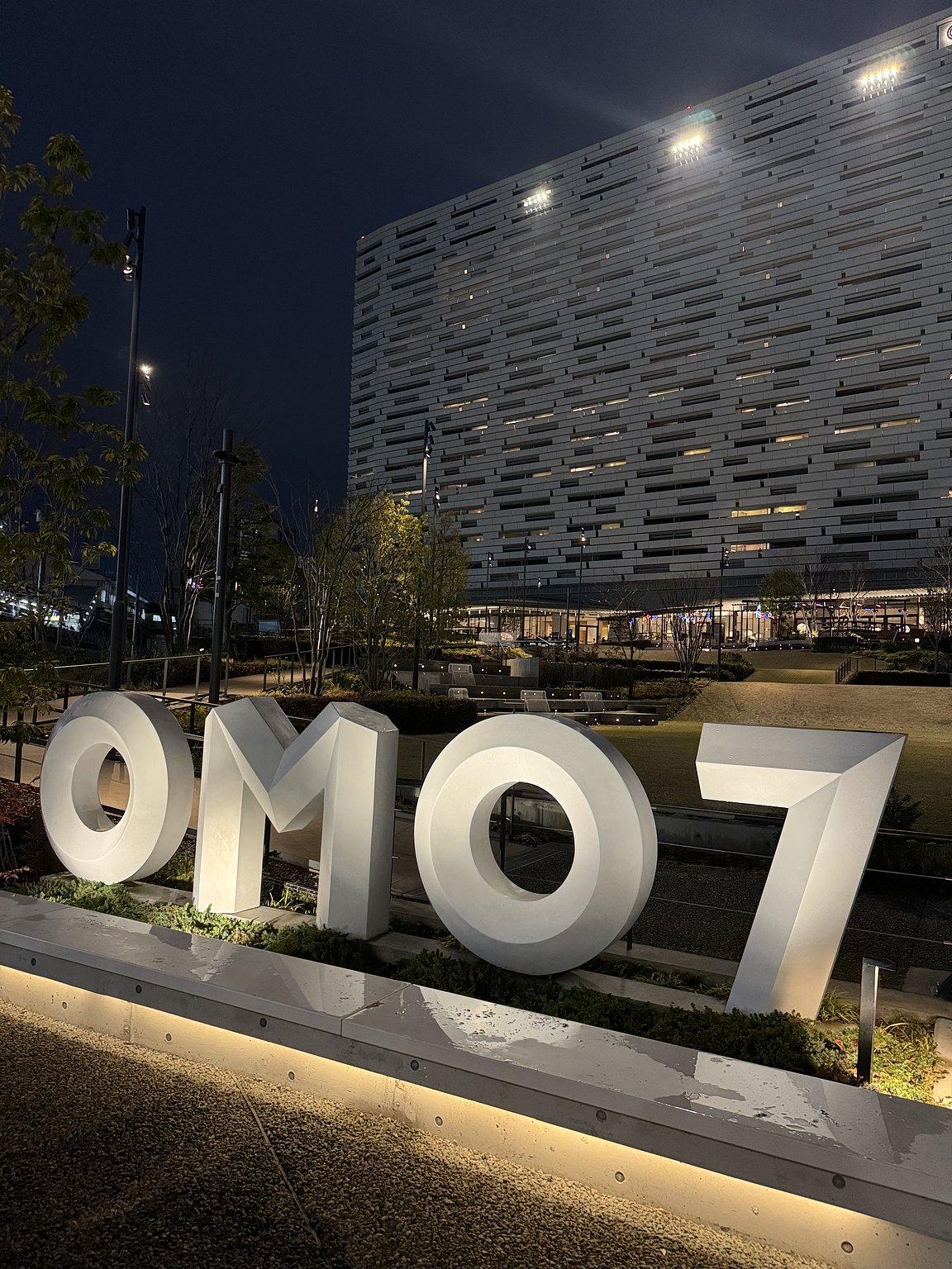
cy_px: 634
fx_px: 880
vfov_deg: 71.6
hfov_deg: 56.8
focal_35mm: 24
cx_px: 476
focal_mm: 6.76
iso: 400
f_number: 1.78
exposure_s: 1/57
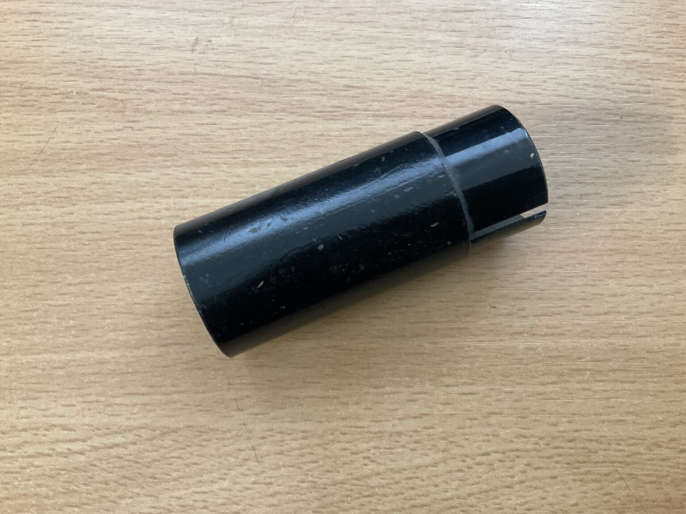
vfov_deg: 48.2
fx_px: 575
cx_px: 343
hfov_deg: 61.7
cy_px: 257
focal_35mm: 29
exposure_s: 1/60
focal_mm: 3
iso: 200
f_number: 1.8
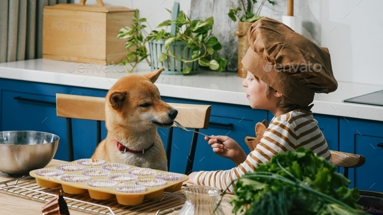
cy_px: 98
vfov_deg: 13.4
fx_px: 914
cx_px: 192
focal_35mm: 90
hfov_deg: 23.7
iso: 80
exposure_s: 1/160
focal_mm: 85
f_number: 5.6
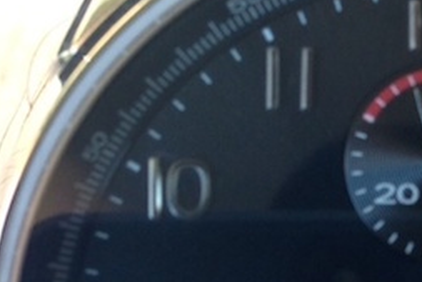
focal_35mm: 130
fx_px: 1525
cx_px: 472
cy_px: 299
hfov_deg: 15.3
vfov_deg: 10.5
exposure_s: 1/30
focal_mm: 4.12
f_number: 2.4
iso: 50
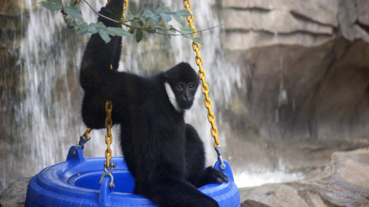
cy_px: 77
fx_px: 1693
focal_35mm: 173
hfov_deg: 12.4
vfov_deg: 7.0
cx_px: 179
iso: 800
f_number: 4.5
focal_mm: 98
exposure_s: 1/80
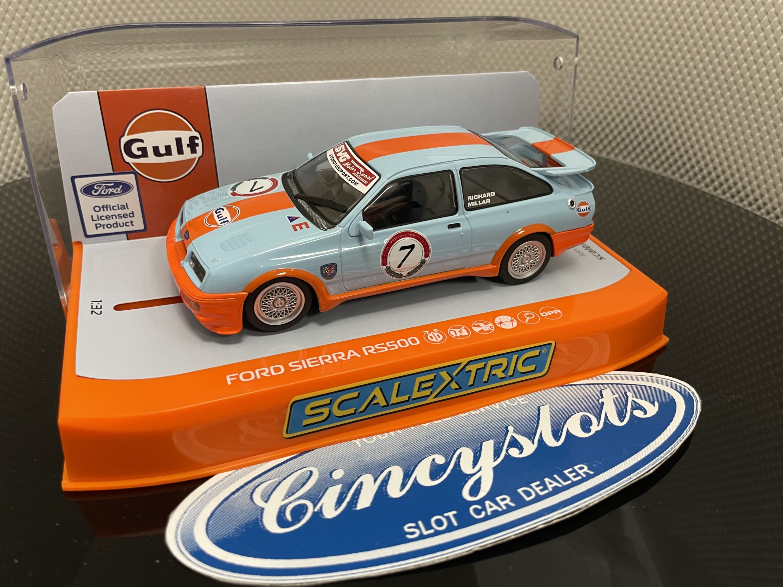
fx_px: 588
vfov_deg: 53.1
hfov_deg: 67.3
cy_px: 294
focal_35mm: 26
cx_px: 392
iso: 250
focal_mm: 4.2
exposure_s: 1/60
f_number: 1.6
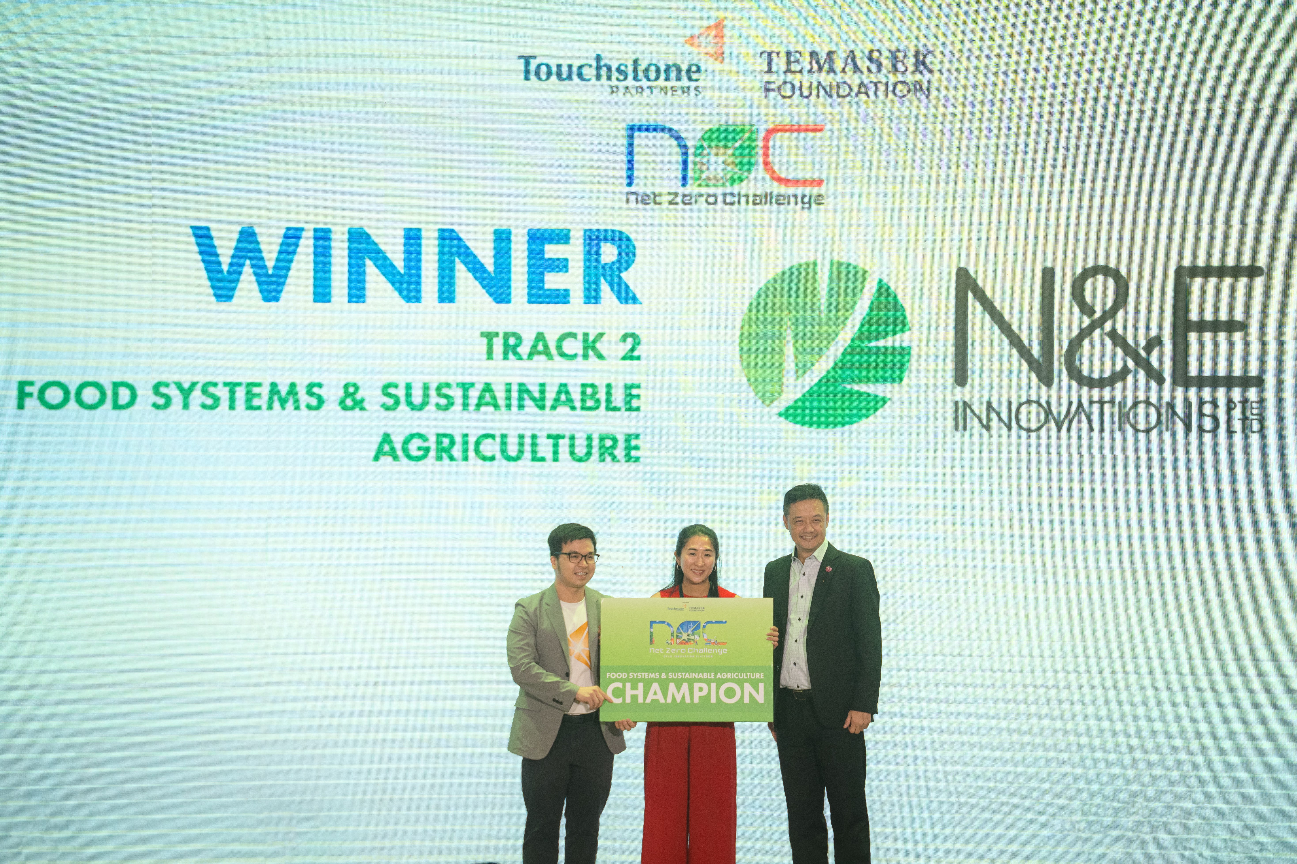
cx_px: 648
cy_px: 432
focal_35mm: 137
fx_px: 4935
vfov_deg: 10.0
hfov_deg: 15.0
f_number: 4
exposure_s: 1/500
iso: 2000
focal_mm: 137
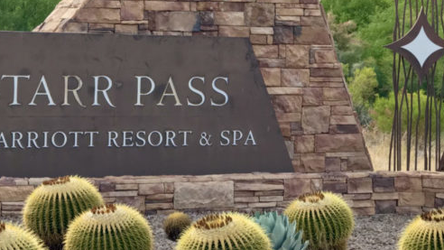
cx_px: 145
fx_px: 1142
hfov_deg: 21.9
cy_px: 9
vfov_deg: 12.4
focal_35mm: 97
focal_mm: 6.6
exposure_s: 1/239
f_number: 2.8
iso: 20
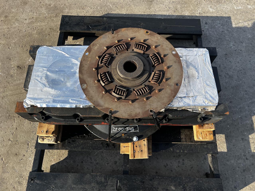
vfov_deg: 53.1
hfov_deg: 67.3
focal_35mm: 26
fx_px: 192
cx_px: 128
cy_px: 96
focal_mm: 5.7
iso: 50
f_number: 1.5
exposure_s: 1/1361
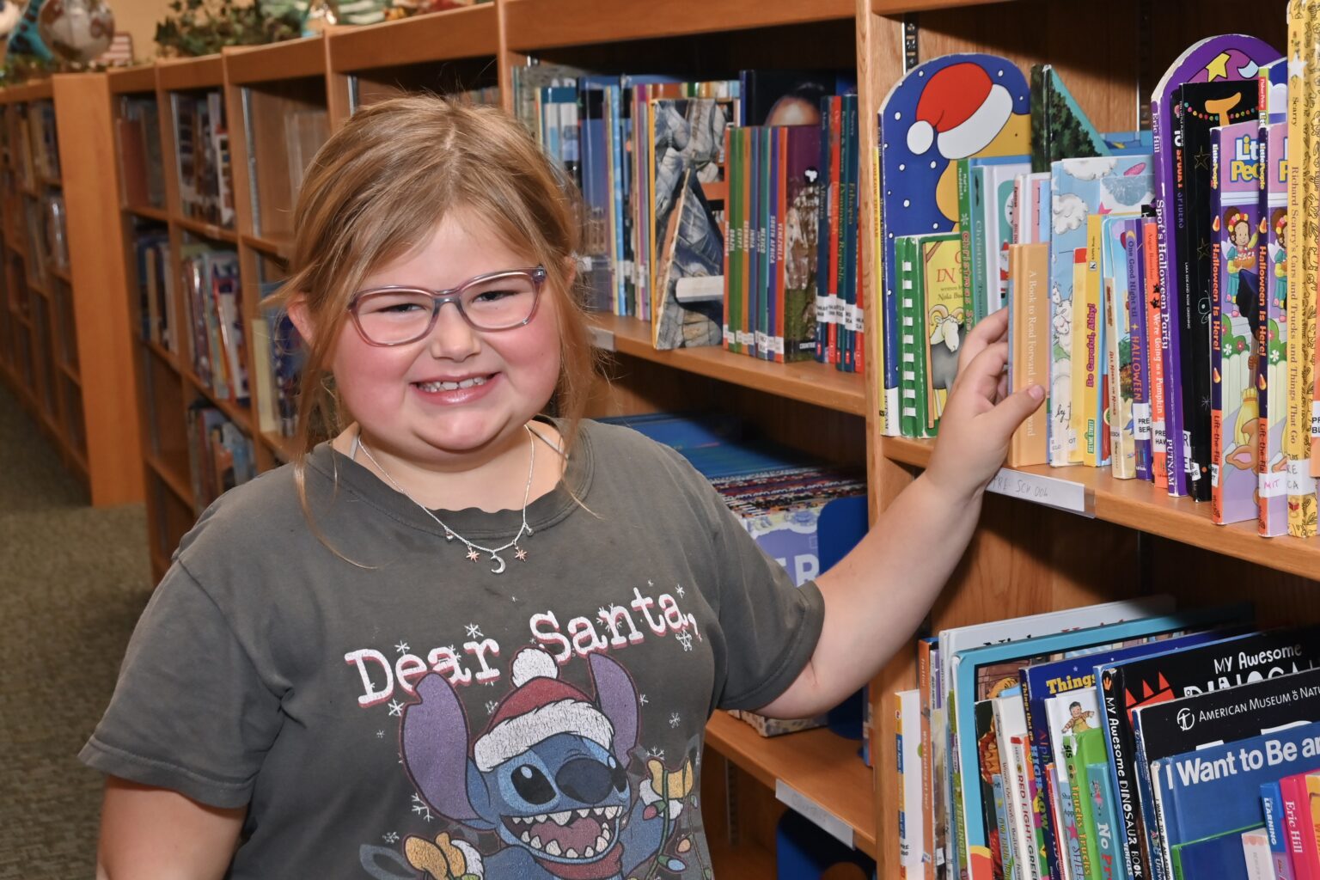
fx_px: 1907
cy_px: 440
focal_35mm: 52
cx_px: 660
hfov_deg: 38.2
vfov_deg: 26.0
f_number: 6.3
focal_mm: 35
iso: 800
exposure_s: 1/100
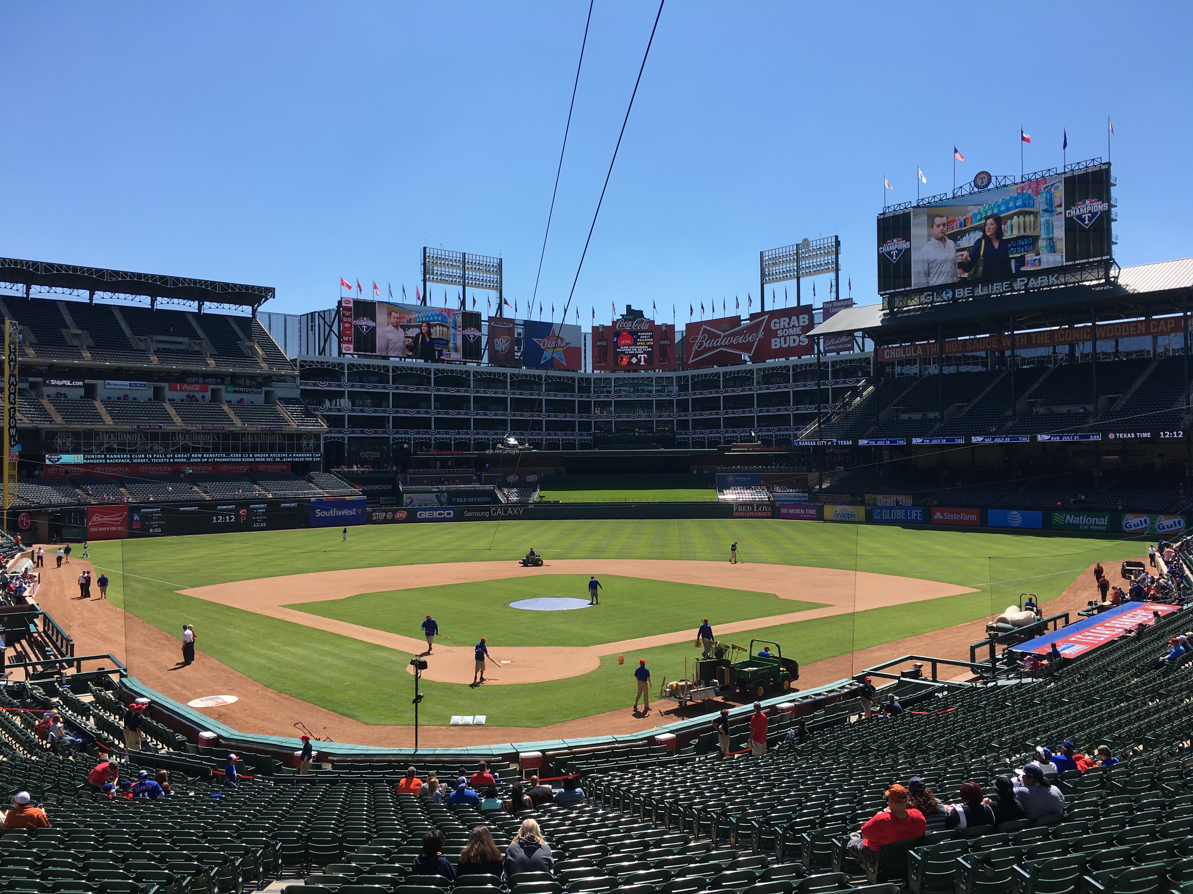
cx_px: 596
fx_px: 999
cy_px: 447
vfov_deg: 48.2
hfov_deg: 61.7
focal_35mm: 29
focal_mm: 4.15
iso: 25
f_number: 2.2
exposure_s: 1/1399
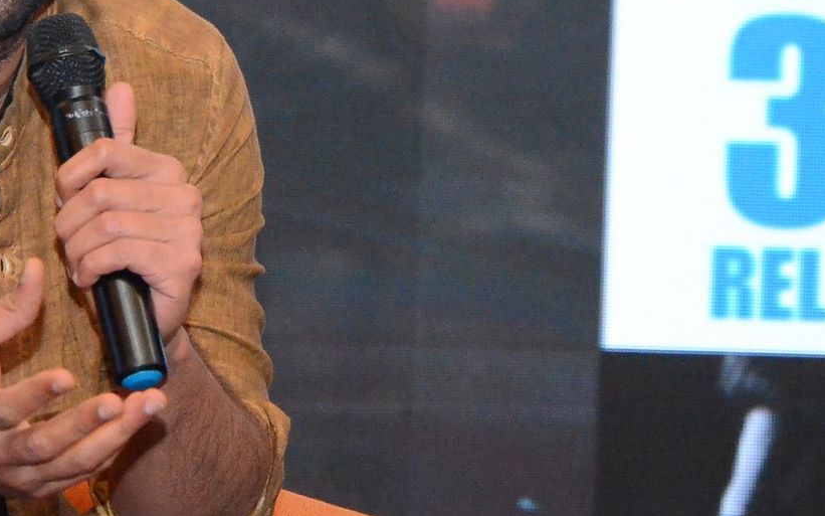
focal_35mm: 318
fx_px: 7150
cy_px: 97
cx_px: 265
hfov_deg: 6.6
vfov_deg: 4.1
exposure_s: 1/125
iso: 6400
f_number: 6.3
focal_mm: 105
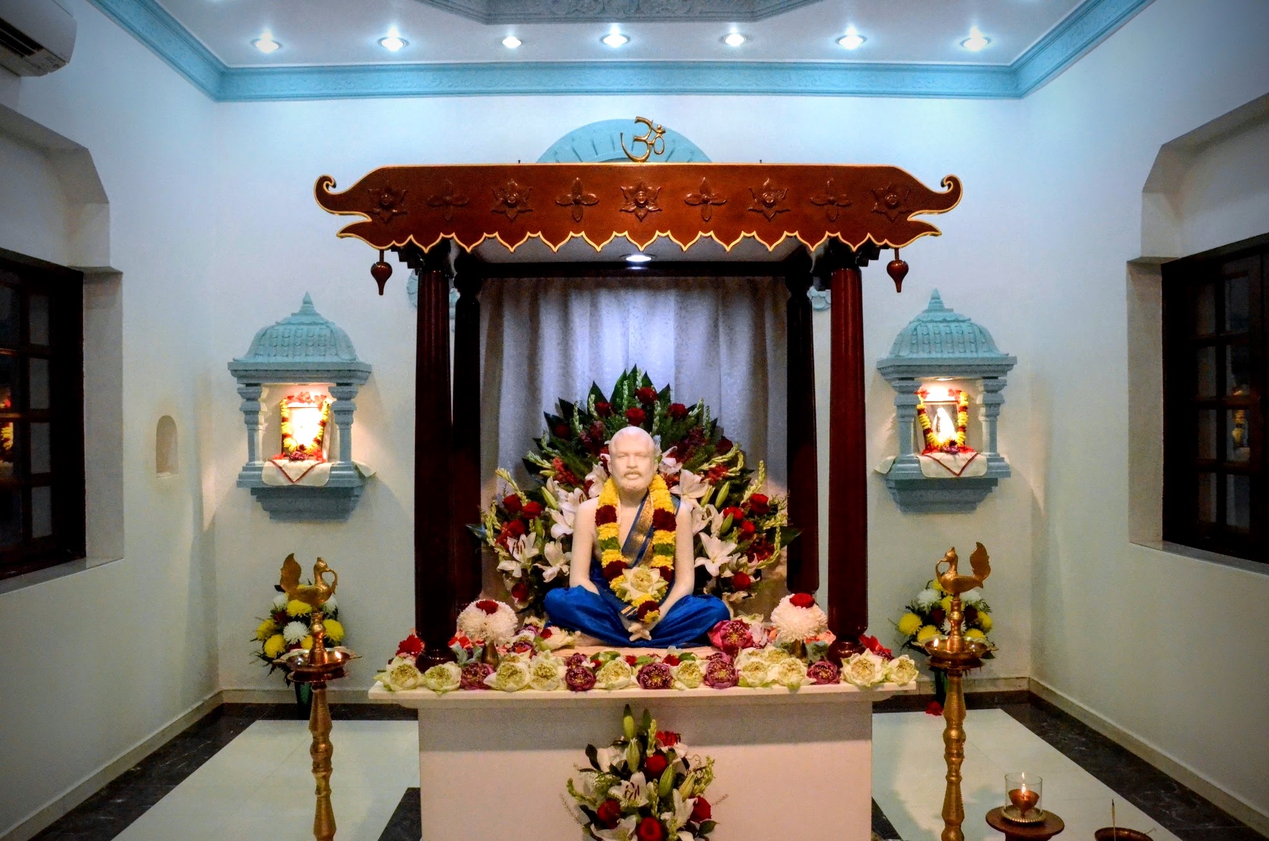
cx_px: 634
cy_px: 420
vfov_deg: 47.7
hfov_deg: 67.5
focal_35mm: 27
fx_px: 950
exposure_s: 1/250
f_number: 8
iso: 6400
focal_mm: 18
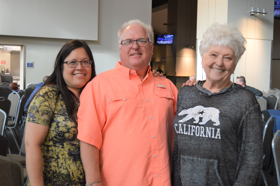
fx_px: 396
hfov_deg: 38.9
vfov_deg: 26.4
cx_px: 140
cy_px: 93
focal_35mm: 51
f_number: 4.5
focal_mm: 34
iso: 900
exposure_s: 1/60
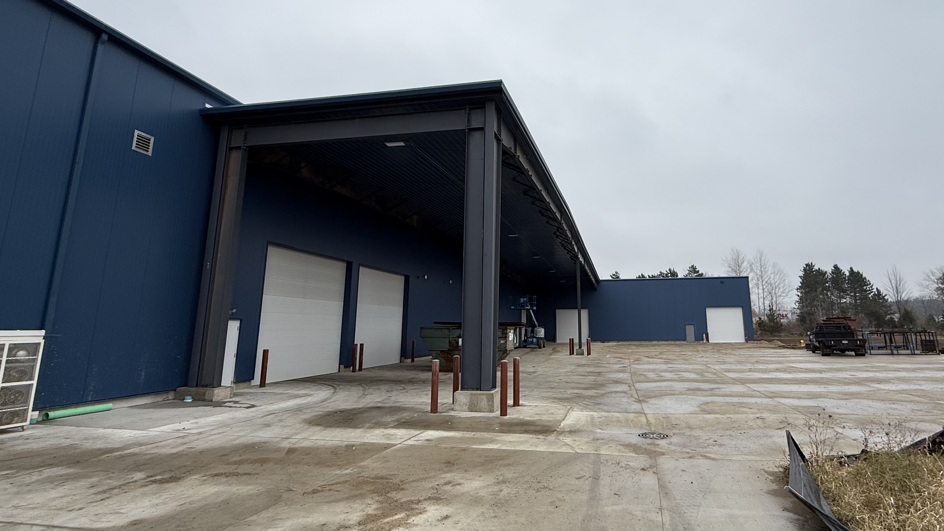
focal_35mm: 20
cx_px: 544
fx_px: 501
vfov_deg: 55.7
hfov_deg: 86.0
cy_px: 228
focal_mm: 2.22
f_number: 2.2
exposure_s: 1/303
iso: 50
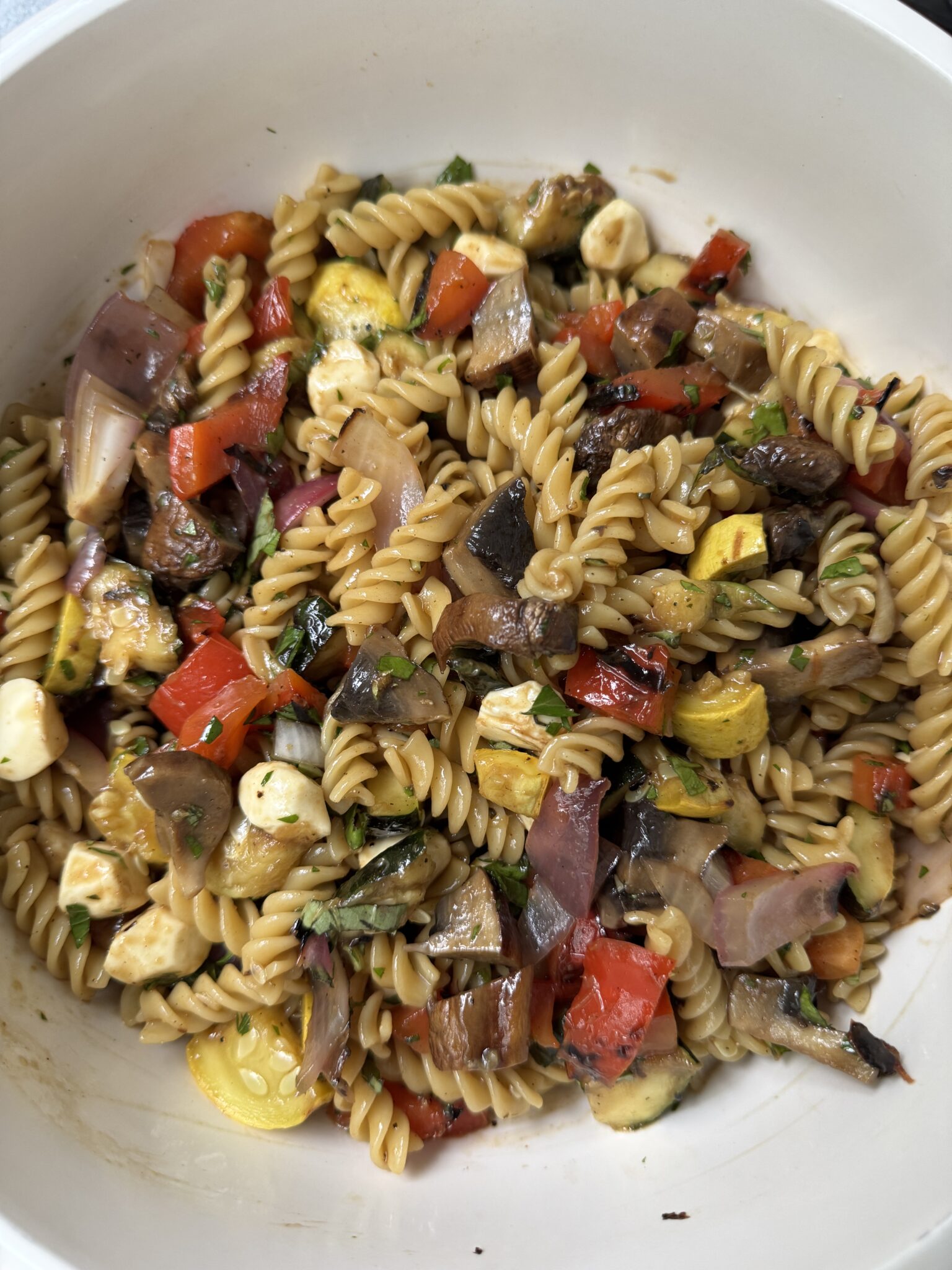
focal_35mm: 24
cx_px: 476
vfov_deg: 71.6
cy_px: 635
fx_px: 880
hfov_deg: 56.8
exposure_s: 1/65
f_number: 1.78
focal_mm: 6.76
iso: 200
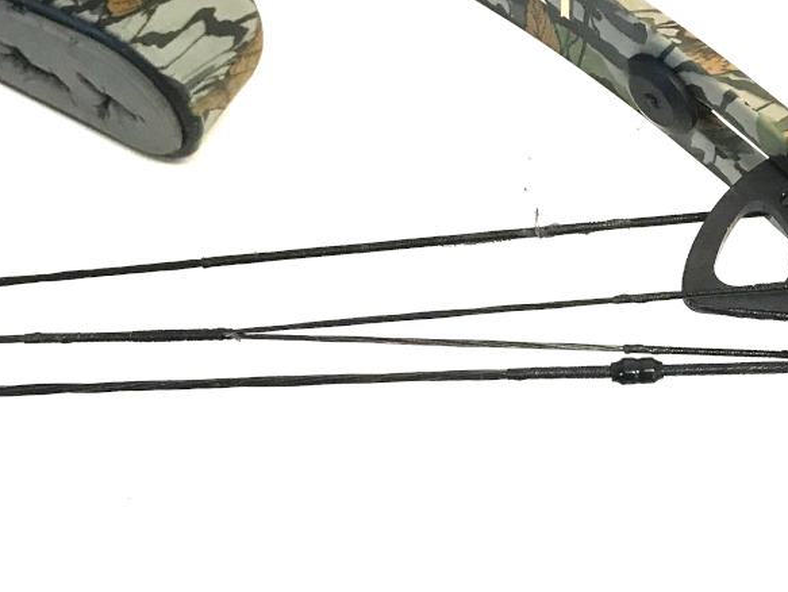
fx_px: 1093
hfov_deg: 39.6
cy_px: 95
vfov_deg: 29.4
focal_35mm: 48
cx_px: 408
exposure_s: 1/30
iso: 40
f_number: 1.8
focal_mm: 3.99
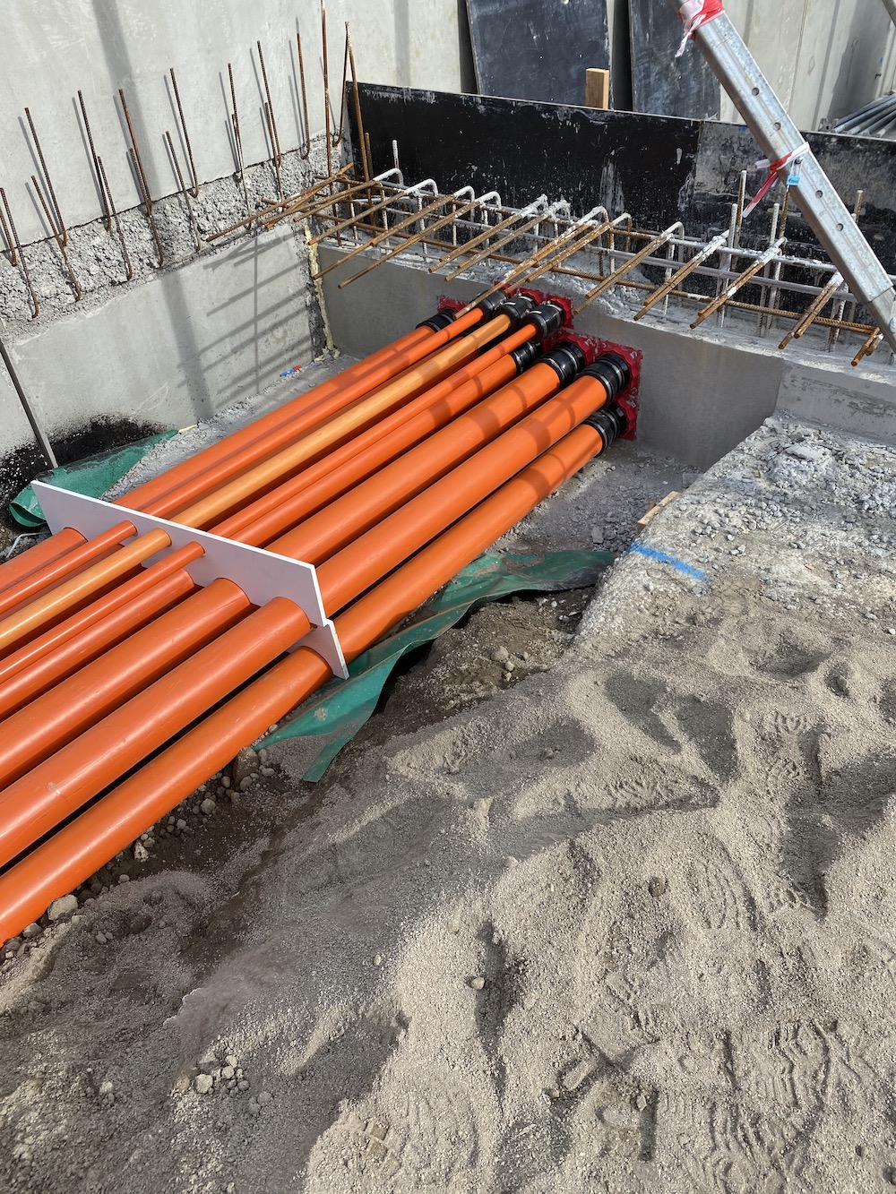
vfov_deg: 67.3
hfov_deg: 53.1
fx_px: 897
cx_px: 448
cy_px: 597
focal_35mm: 26
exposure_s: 1/999
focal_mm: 4.25
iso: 32
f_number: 1.8
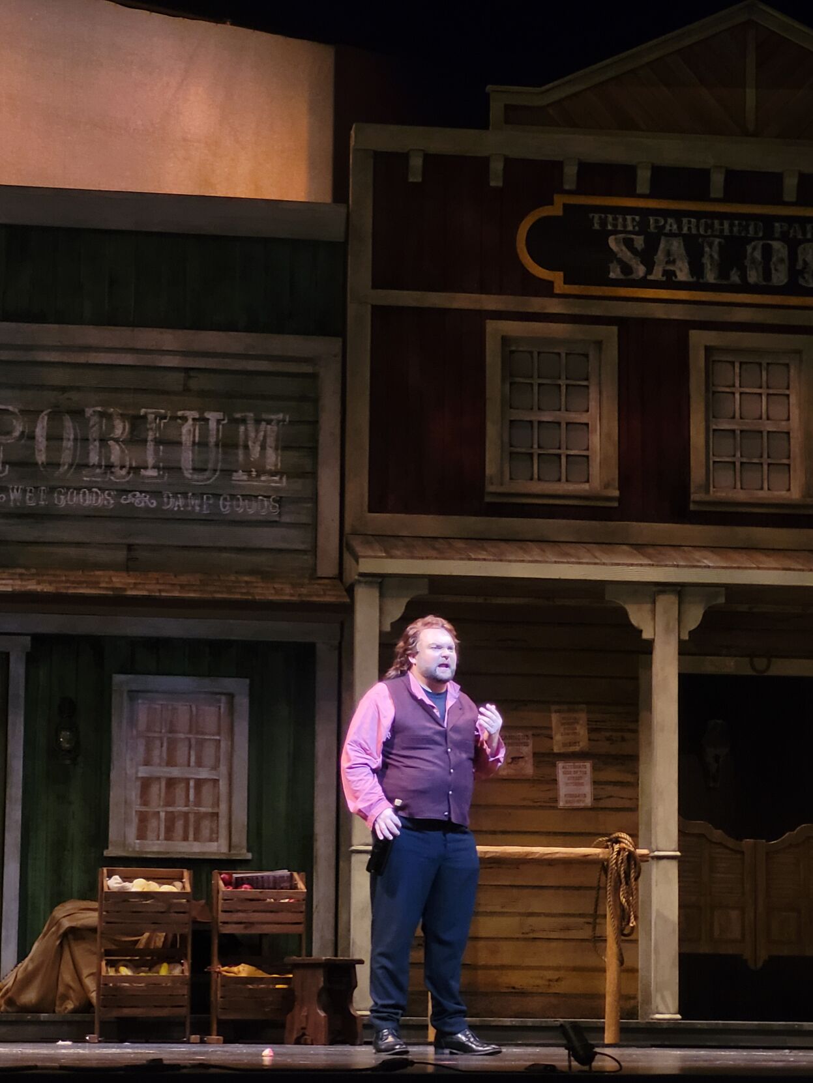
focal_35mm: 76
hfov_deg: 19.4
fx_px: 2379
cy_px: 542
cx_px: 406
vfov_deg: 25.7
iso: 200
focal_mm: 7.12
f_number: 2.4
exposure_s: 1/60
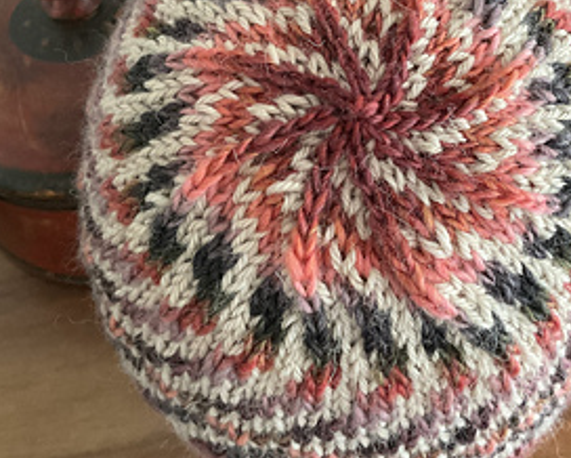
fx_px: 879
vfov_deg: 28.9
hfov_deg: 35.7
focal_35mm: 52
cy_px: 146
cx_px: 365
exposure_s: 1/60
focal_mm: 3
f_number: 1.8
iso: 200
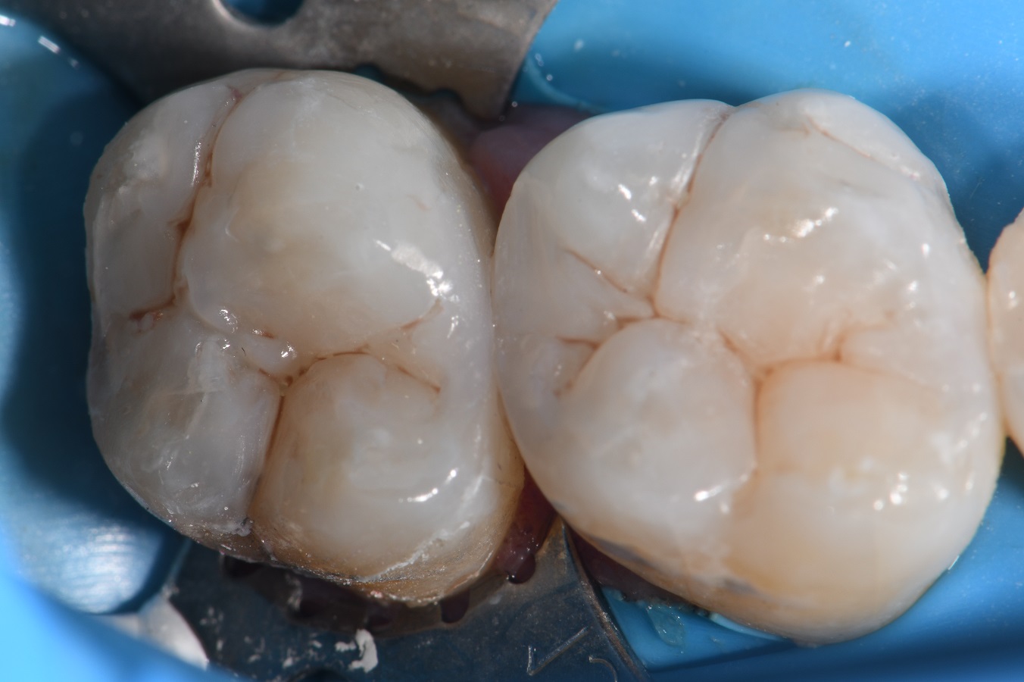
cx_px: 512
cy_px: 341
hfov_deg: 13.1
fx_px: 4463
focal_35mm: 157
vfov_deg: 8.7
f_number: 32
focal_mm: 105
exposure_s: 1/200
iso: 200
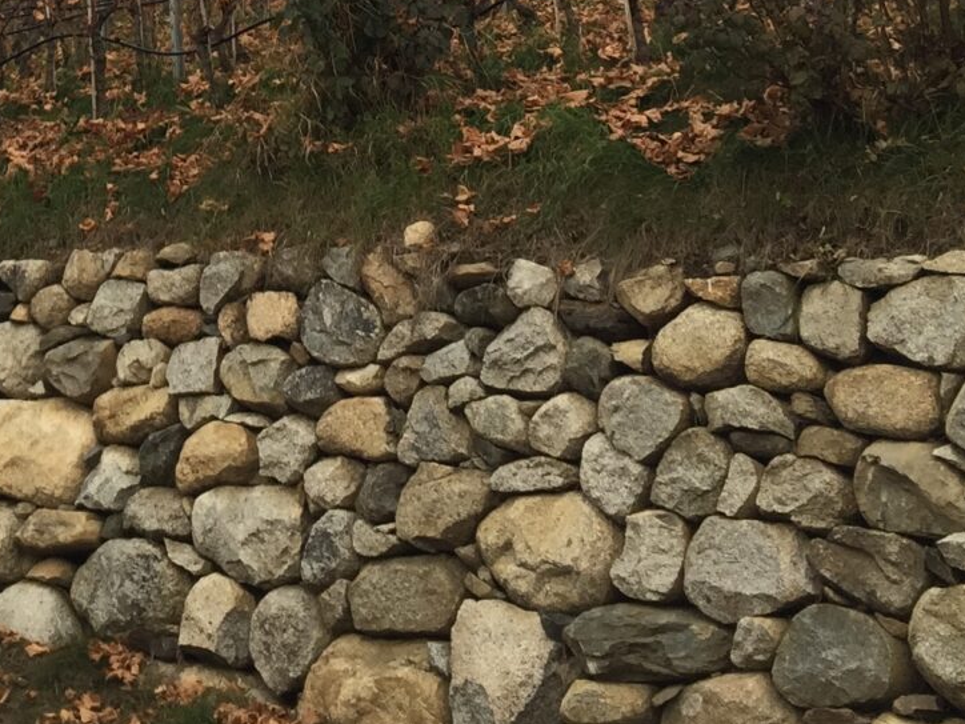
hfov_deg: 22.7
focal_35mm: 82
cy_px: -231
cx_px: -52
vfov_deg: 16.9
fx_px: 2286
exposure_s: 1/126
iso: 32
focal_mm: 4.15
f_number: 2.2
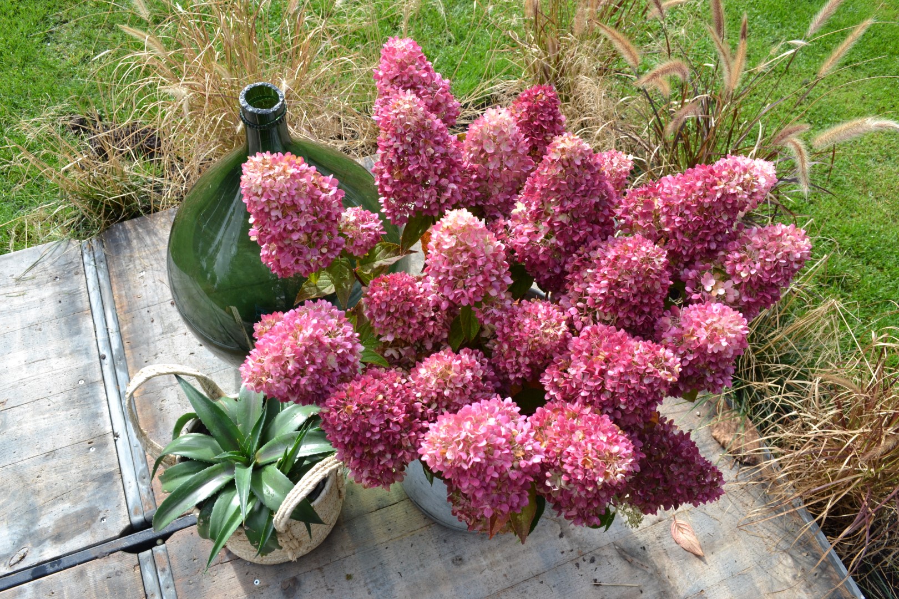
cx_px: 450
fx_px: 749
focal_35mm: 30
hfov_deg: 61.9
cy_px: 300
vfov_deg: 43.6
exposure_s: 1/125
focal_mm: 20
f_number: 8
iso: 180
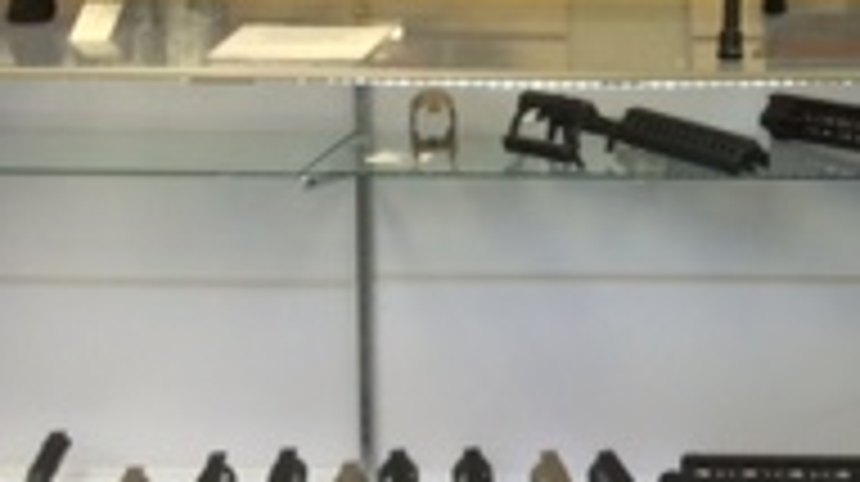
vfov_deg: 11.0
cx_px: 1076
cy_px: -216
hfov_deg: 18.9
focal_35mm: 106
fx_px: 2415
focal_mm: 4.15
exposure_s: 1/30
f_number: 2.2
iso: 80
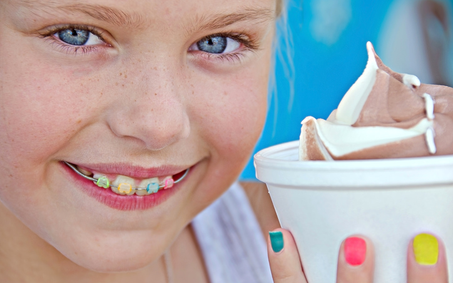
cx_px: 226
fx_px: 2456
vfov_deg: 6.6
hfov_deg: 10.5
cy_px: 149
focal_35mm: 199
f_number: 5.6
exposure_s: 1/160
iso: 100
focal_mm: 130
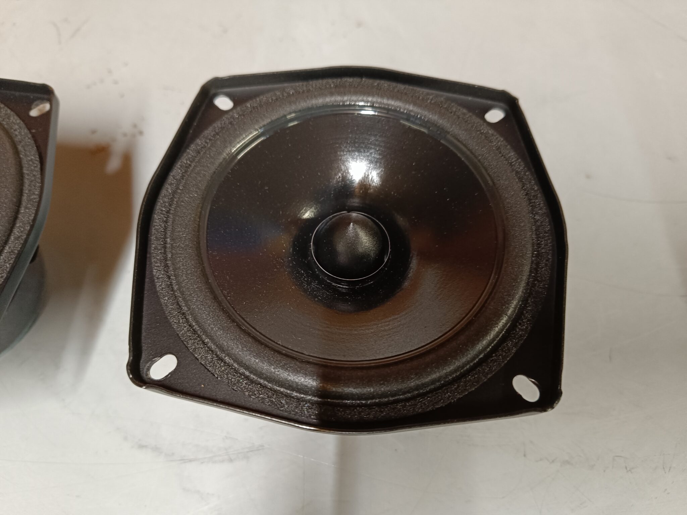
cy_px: 258
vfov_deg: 56.8
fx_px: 476
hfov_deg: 71.6
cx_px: 344
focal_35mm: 24
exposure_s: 1/25
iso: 915
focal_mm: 5.59
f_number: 1.88
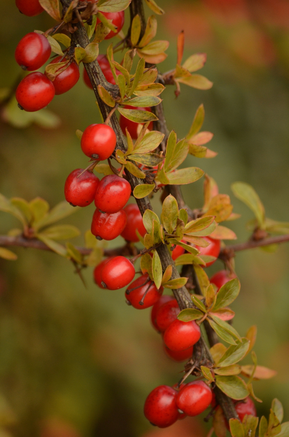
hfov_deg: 4.6
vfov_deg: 6.9
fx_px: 3630
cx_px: 144
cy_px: 218
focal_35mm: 300
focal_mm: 200
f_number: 8
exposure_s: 1/250
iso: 1000
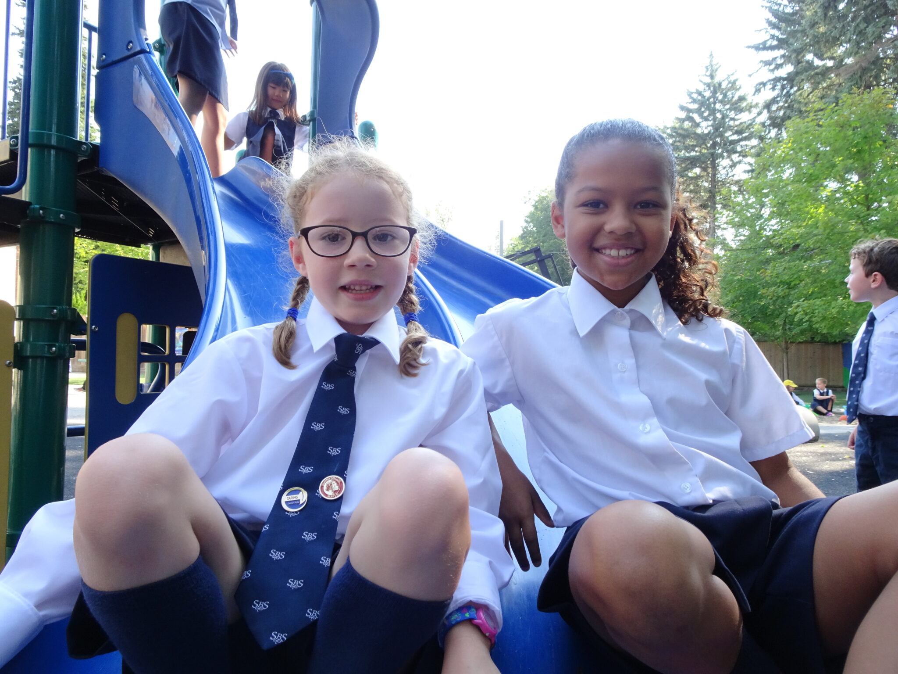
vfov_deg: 56.8
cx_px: 449
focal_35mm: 24
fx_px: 623
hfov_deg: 71.6
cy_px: 337
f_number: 3.5
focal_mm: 4.1
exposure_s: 1/125
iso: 100
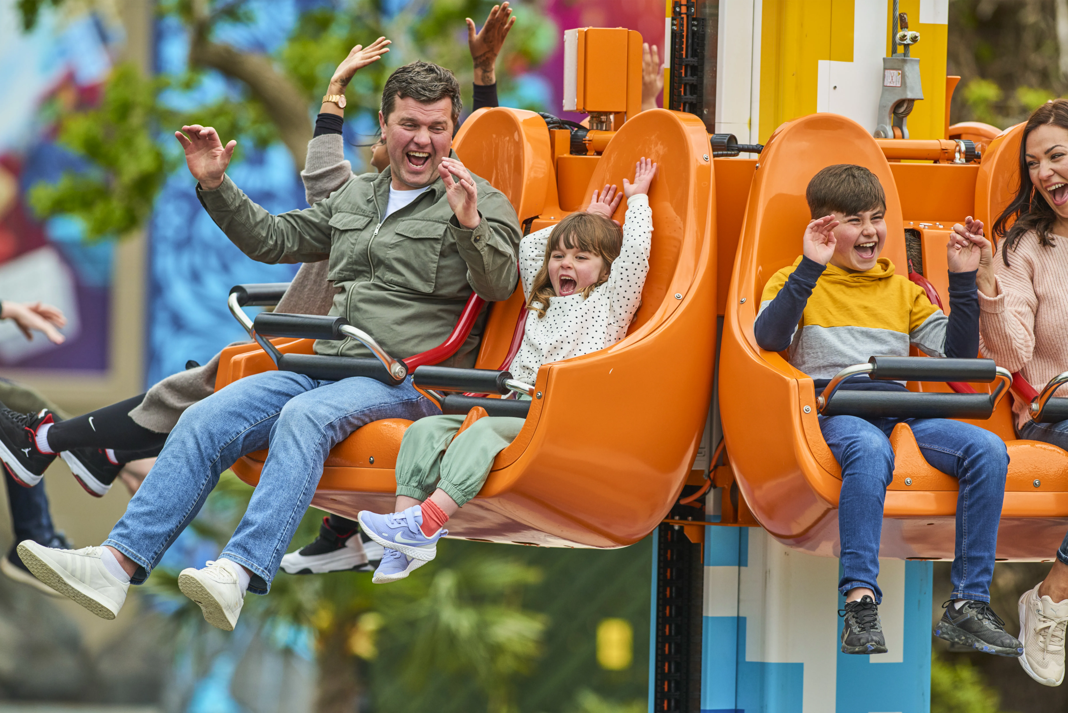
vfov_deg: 4.6
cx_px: 534
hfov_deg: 6.9
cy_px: 356
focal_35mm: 300
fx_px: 8902
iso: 500
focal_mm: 300
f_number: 4.5
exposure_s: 1/2000
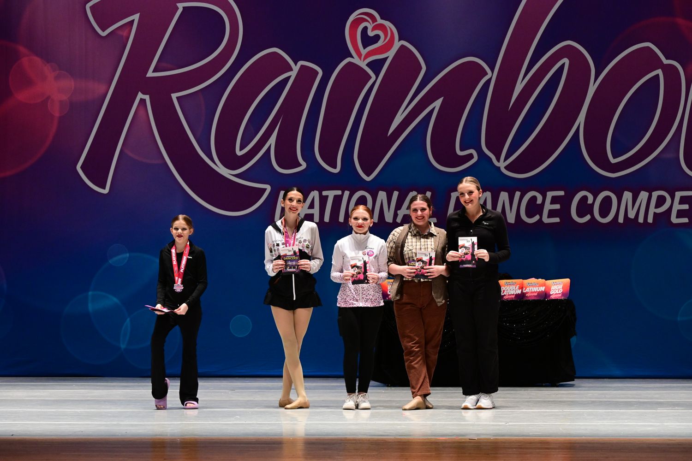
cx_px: 346
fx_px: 2403
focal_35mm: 125
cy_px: 230
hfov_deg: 16.4
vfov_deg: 11.0
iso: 4000
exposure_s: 1/320
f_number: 6.3
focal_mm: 125
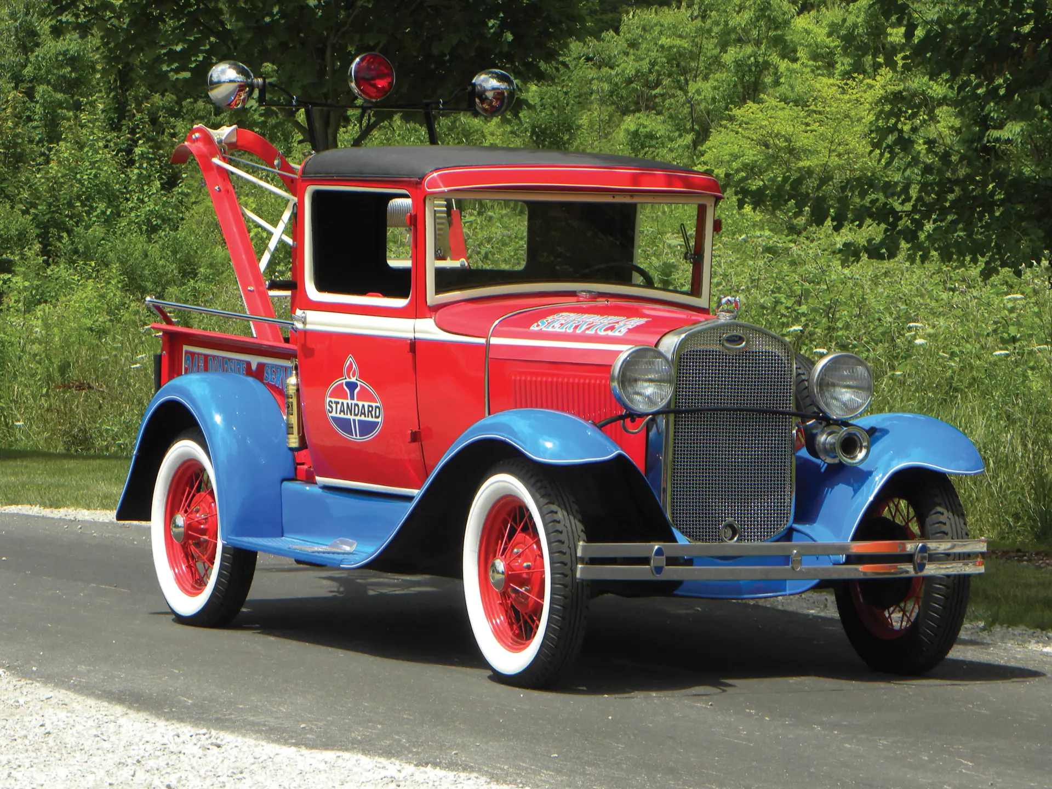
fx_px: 4923
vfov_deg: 9.2
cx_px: 526
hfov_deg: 12.2
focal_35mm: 162
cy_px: 394
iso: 64
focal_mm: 28.8
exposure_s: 1/350
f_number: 5.6
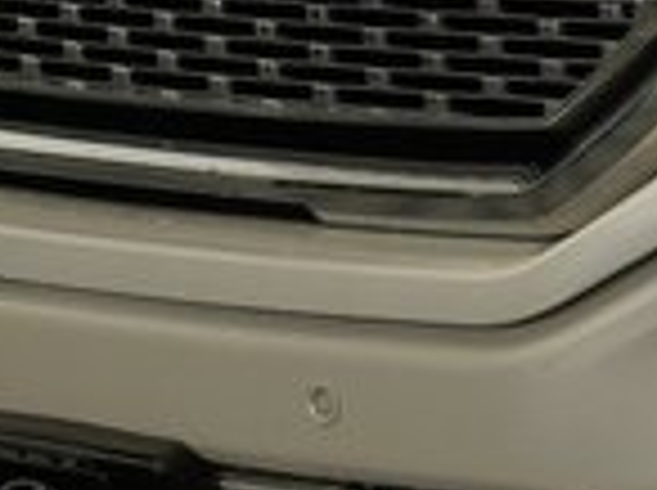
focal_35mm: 309
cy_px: 18
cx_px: 1552
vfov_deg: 4.8
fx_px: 5855
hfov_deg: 6.2
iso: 250
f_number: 5
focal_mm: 22
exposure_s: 1/80
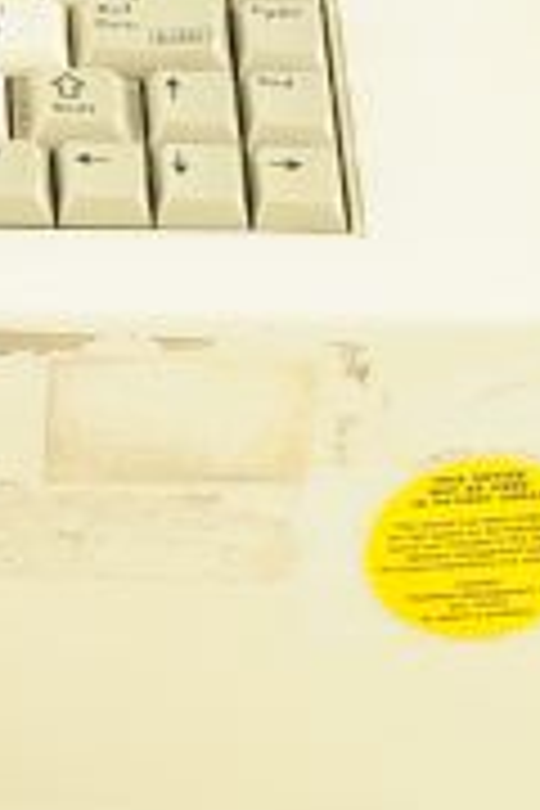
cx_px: -500
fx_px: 5400
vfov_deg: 8.6
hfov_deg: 5.6
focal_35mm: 240
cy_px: 540
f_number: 7.1
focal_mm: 48
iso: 800
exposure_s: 1/100
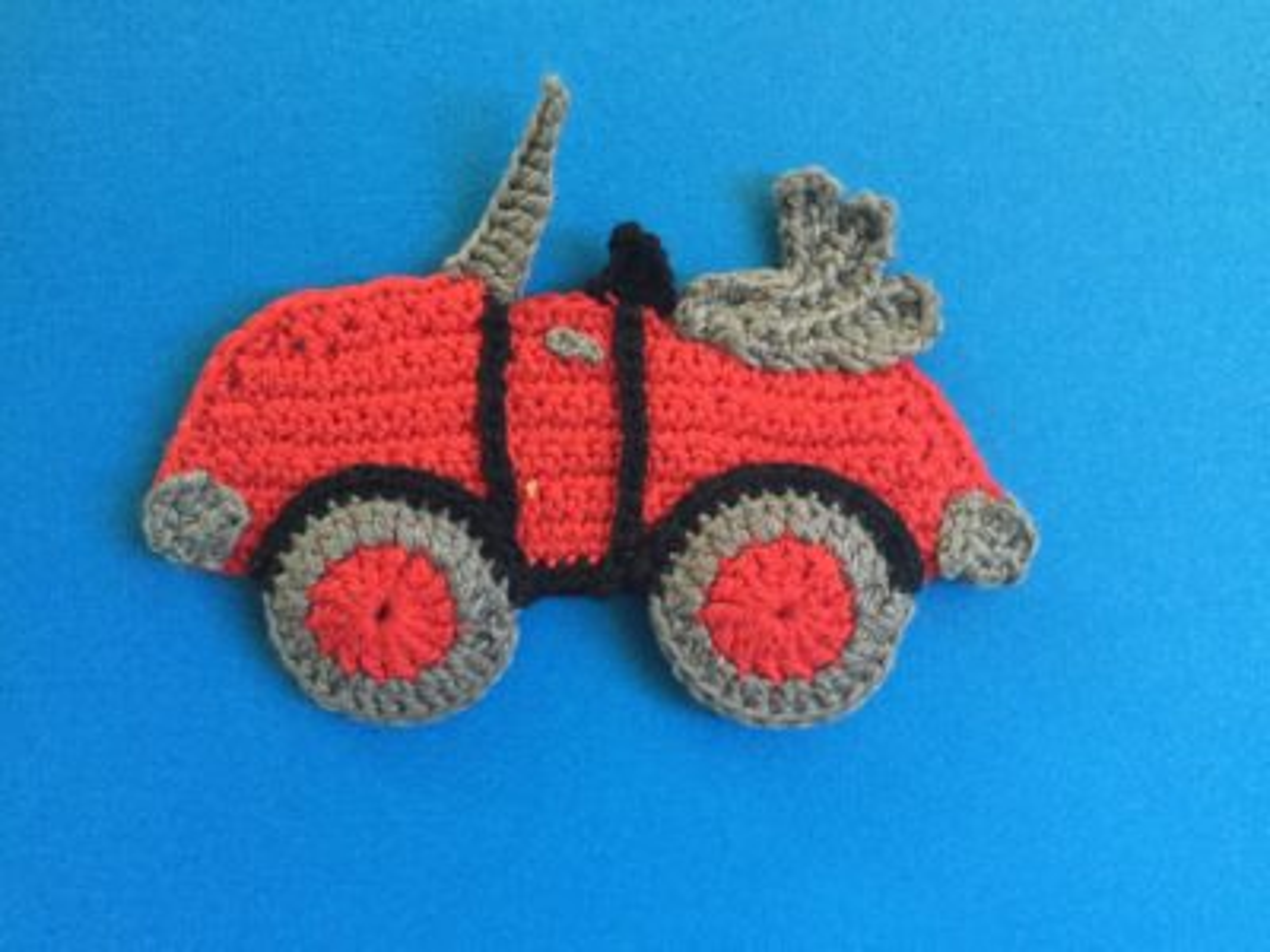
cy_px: 476
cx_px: 635
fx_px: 1137
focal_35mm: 31
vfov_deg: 45.4
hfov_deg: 58.4
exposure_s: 1/17
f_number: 2.4
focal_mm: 3.3
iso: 320
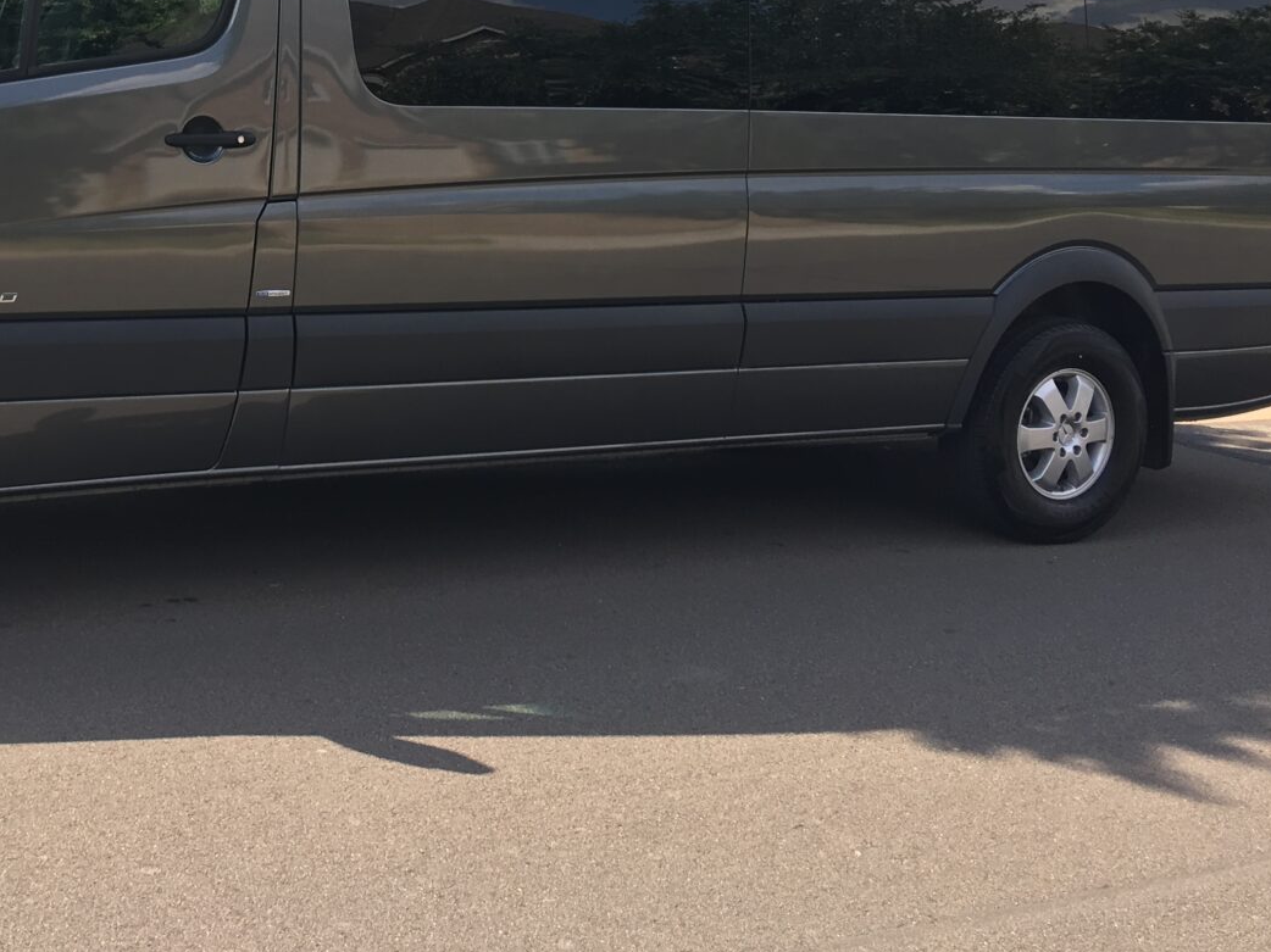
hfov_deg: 33.2
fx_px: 2092
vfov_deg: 25.2
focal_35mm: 57
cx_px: 331
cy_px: 176
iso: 25
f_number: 2.2
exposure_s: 1/527
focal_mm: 4.15
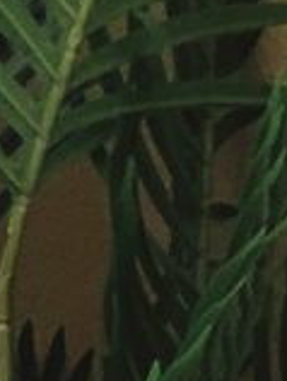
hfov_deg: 7.0
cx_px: 745
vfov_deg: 9.8
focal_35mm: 197
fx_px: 2172
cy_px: 545
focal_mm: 4.25
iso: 500
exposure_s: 1/30
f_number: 1.8
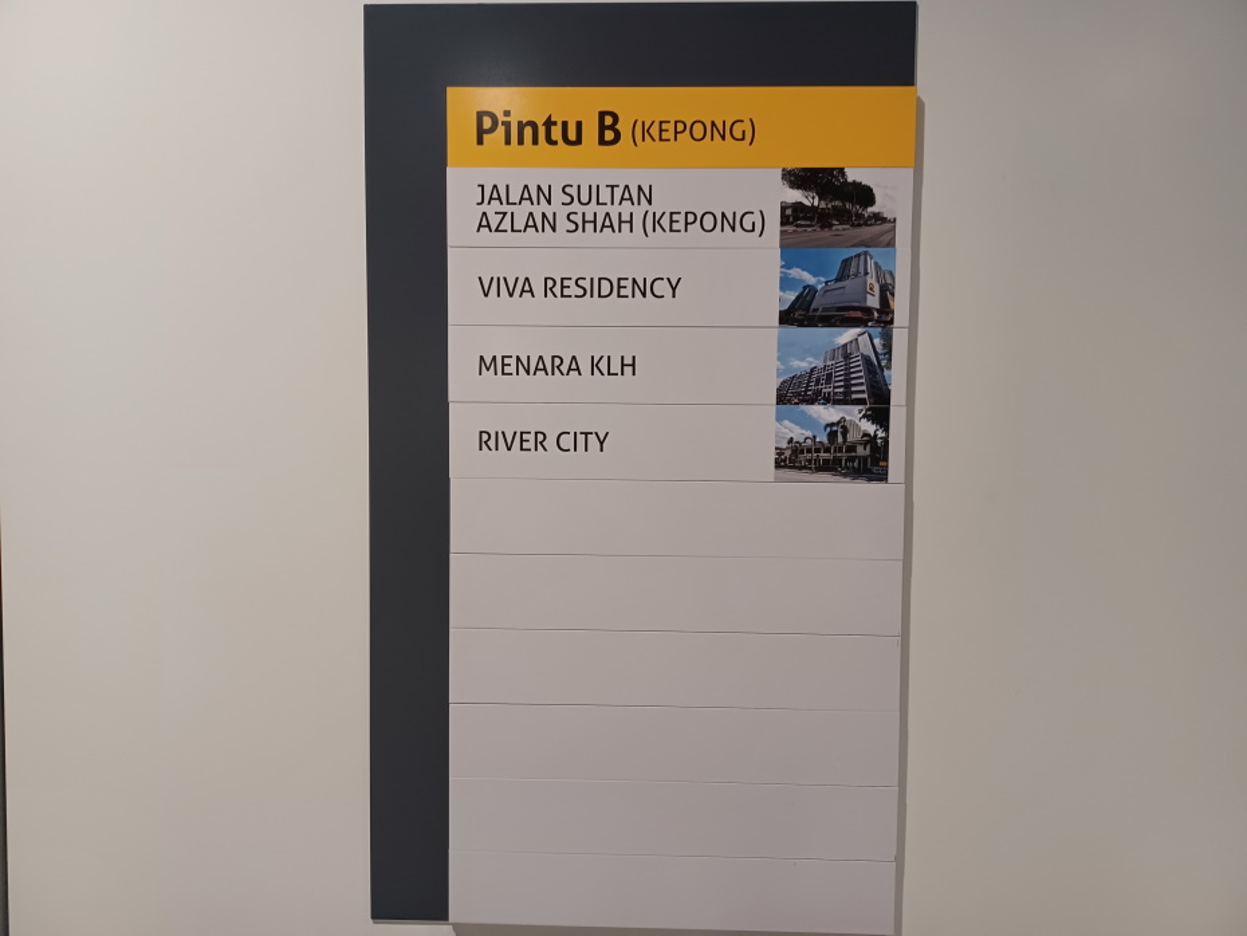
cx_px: 624
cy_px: 468
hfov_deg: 69.4
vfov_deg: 54.9
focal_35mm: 25
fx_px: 901
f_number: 1.8
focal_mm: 4.6
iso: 400
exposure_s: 1/33
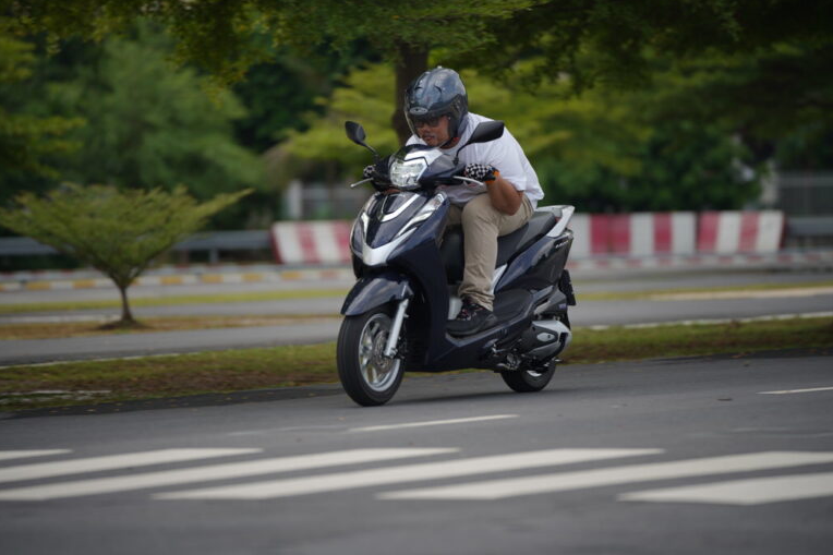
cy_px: 277
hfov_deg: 10.3
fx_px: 4603
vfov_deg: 6.9
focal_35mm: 199
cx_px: 415
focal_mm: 198
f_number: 2.8
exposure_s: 1/400
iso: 50
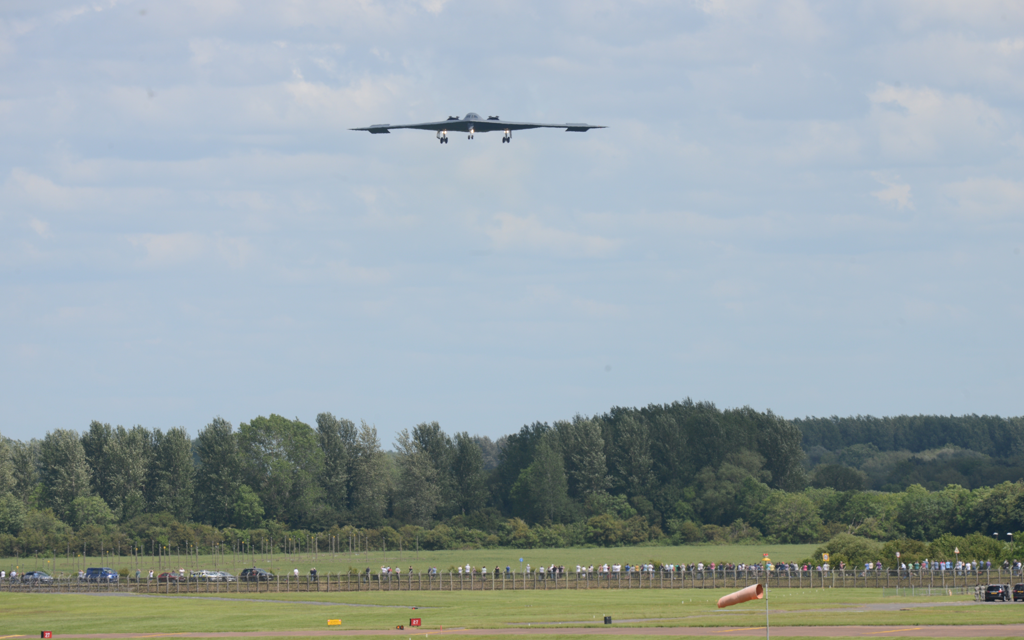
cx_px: 512
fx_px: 11414
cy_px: 327
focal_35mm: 409
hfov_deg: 5.1
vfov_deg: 3.2
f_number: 13
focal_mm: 400
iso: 250
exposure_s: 1/400
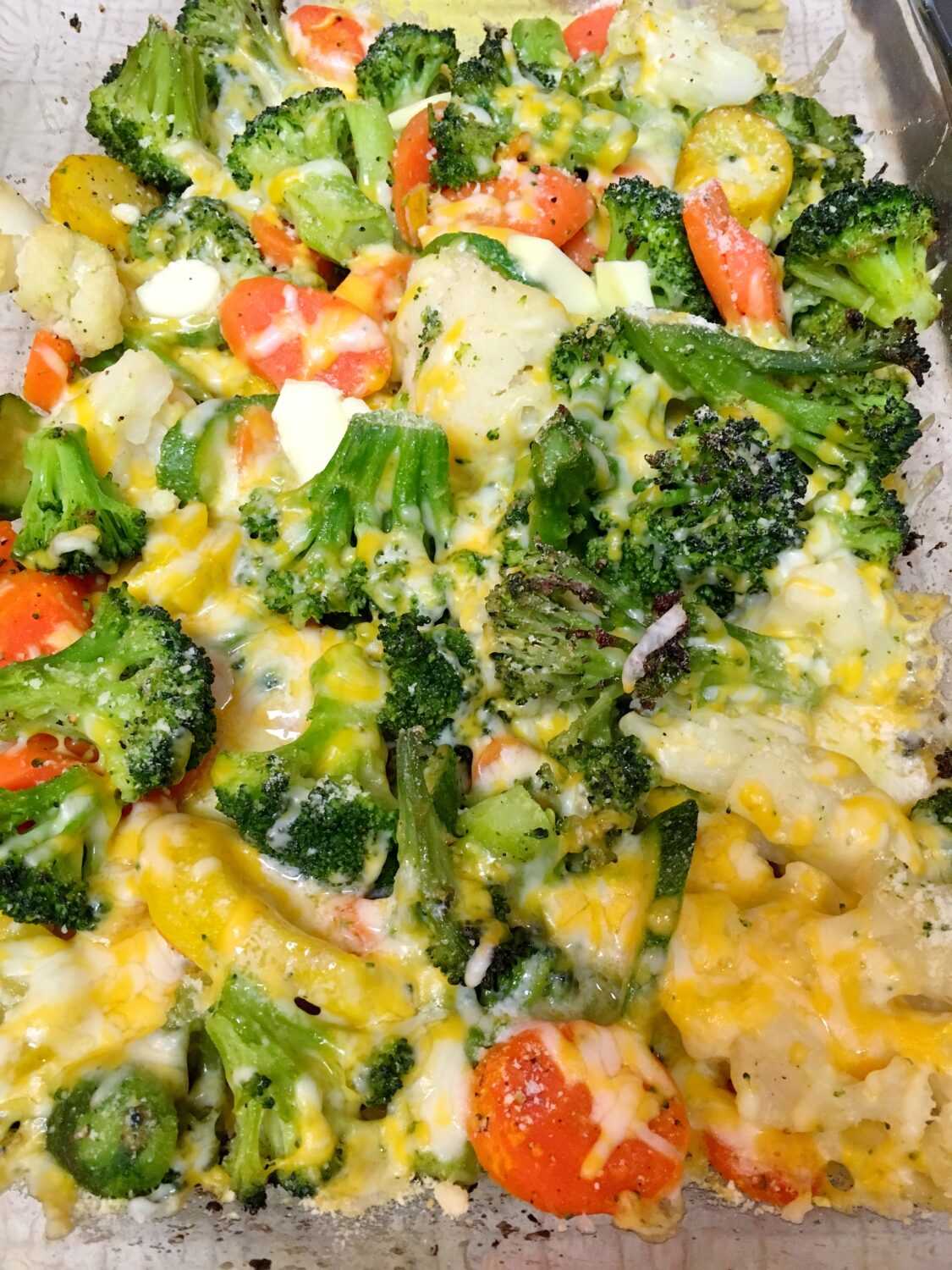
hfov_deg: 48.2
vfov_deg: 61.7
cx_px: 476
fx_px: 1063
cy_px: 635
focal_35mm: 29
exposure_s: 1/30
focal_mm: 4.15
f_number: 2.2
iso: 160
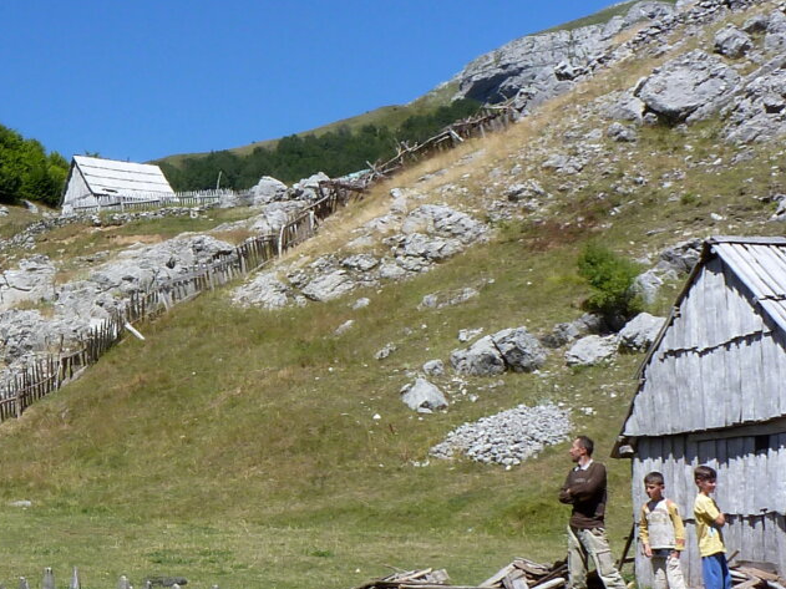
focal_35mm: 73
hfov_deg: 26.2
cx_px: 169
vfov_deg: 20.2
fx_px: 1657
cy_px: 258
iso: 100
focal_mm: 4.3
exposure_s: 1/400
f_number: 4.5
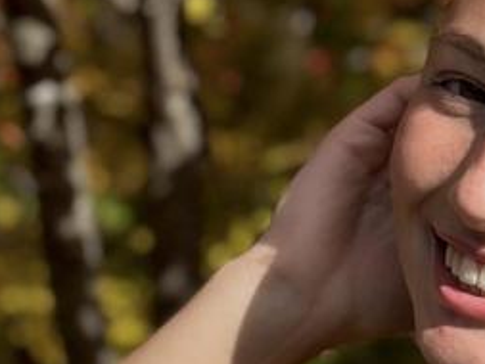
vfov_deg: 7.6
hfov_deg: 10.0
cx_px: 577
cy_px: 387
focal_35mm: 194
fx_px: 2719
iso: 100
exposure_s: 1/5882
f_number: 1.78
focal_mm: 6.86
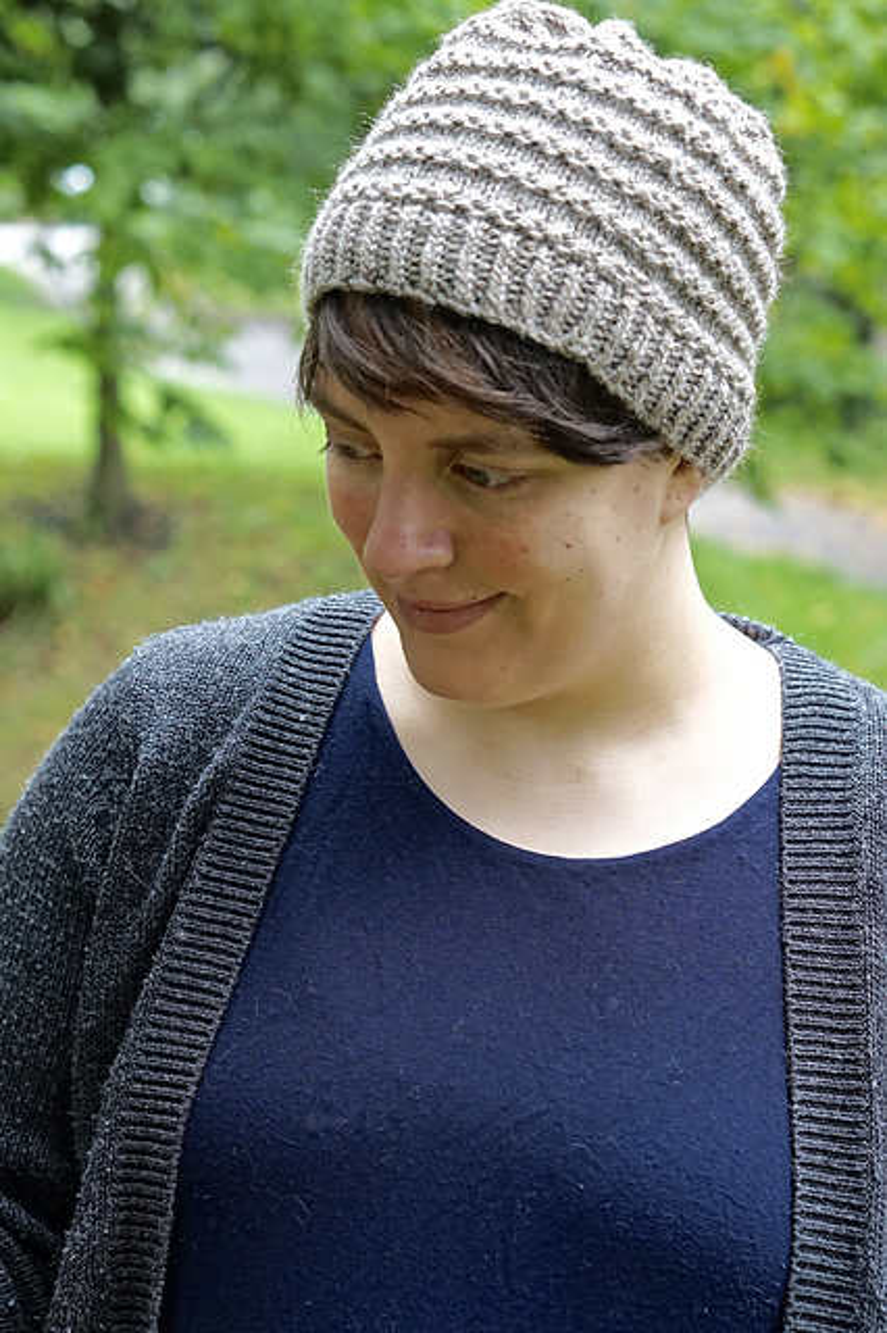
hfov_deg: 18.2
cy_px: 666
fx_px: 2775
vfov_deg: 27.0
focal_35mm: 75
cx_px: 444
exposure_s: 1/160
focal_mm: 50
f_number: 4
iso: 640
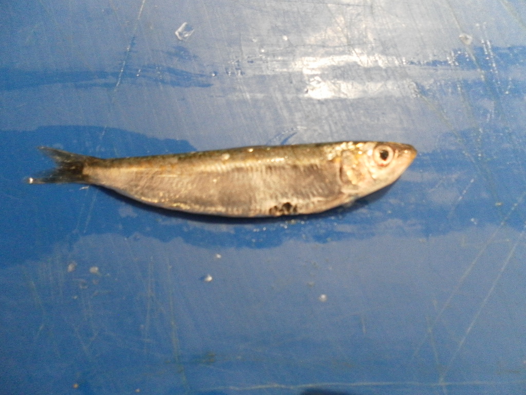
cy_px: 198
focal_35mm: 28
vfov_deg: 49.7
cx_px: 263
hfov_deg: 63.4
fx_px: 425
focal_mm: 4.9
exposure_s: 1/25
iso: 400
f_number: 3.2
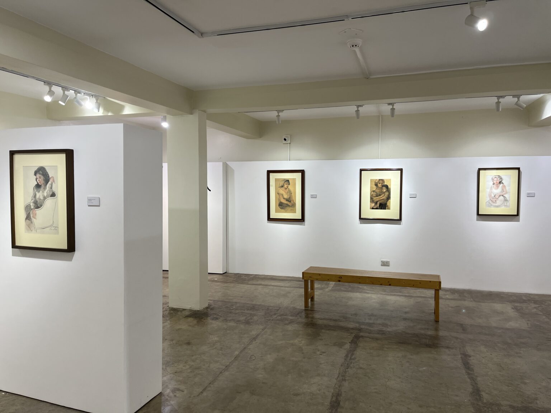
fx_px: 414
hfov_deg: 67.3
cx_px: 276
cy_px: 206
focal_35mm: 26
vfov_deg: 53.1
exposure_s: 1/120
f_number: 1.6
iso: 100
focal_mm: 5.1
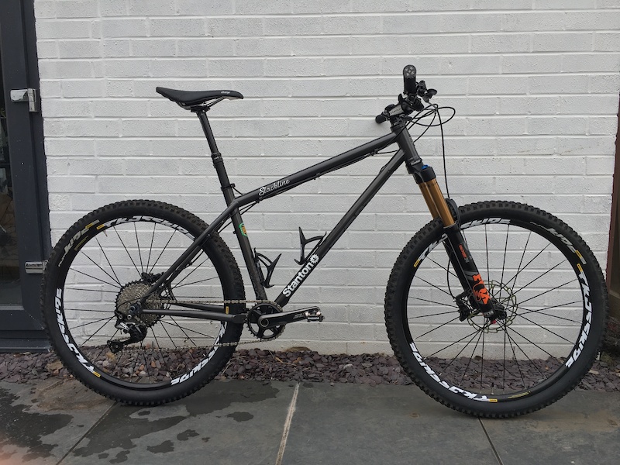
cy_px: 232
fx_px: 519
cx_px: 310
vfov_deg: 48.2
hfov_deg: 61.7
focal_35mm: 29
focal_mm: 4.15
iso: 25
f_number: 2.2
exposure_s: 1/327
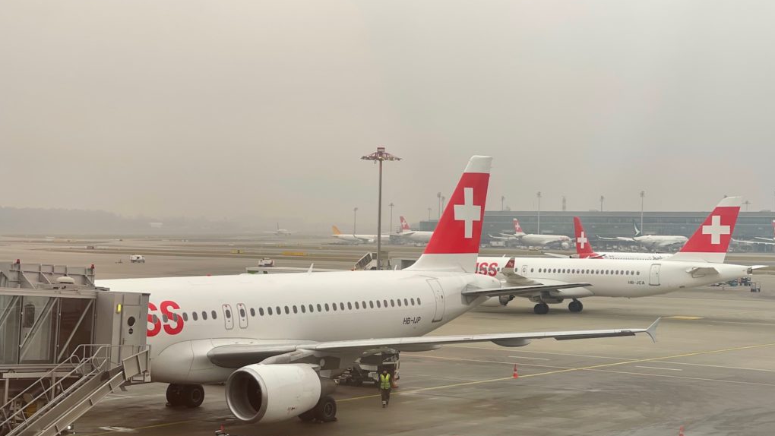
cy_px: 271
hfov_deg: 30.1
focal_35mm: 70
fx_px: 1439
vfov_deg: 17.2
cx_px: 388
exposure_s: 1/159
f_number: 2.2
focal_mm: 7.5
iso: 20
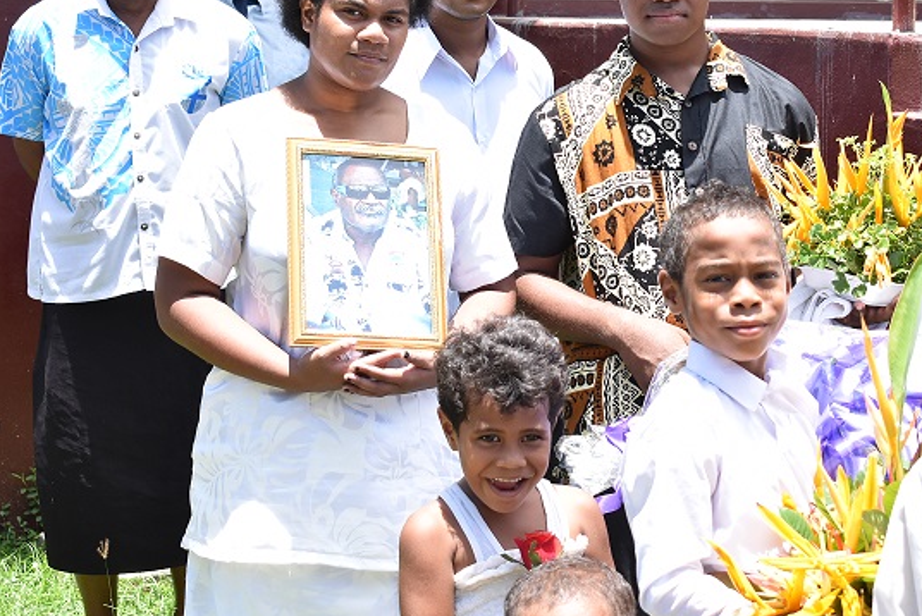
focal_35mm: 88
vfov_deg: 15.5
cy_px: 210
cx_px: 583
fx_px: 2255
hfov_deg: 23.0
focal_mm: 42
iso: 800
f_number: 6.3
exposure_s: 1/800
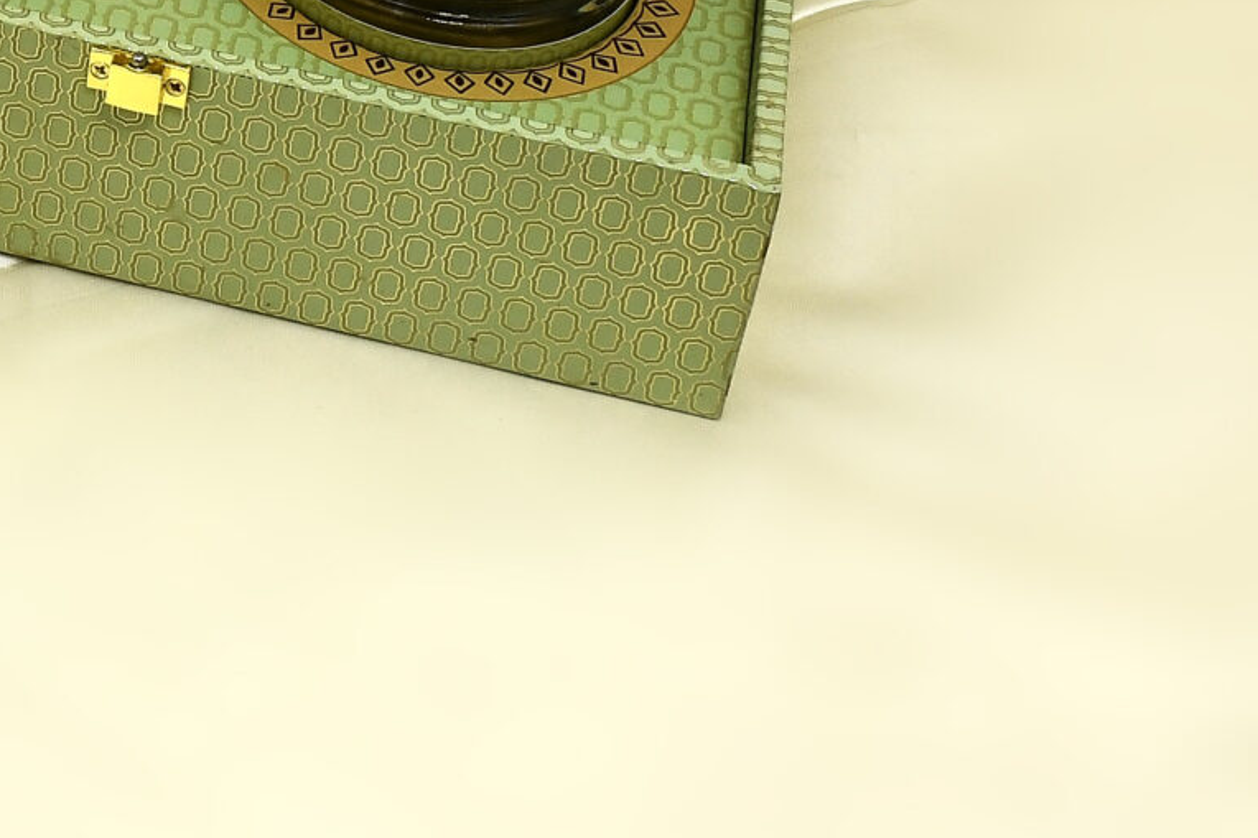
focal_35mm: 114
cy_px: -455
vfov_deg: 11.5
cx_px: -583
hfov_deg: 16.5
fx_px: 3983
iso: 400
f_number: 8
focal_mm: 23
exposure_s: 1/160
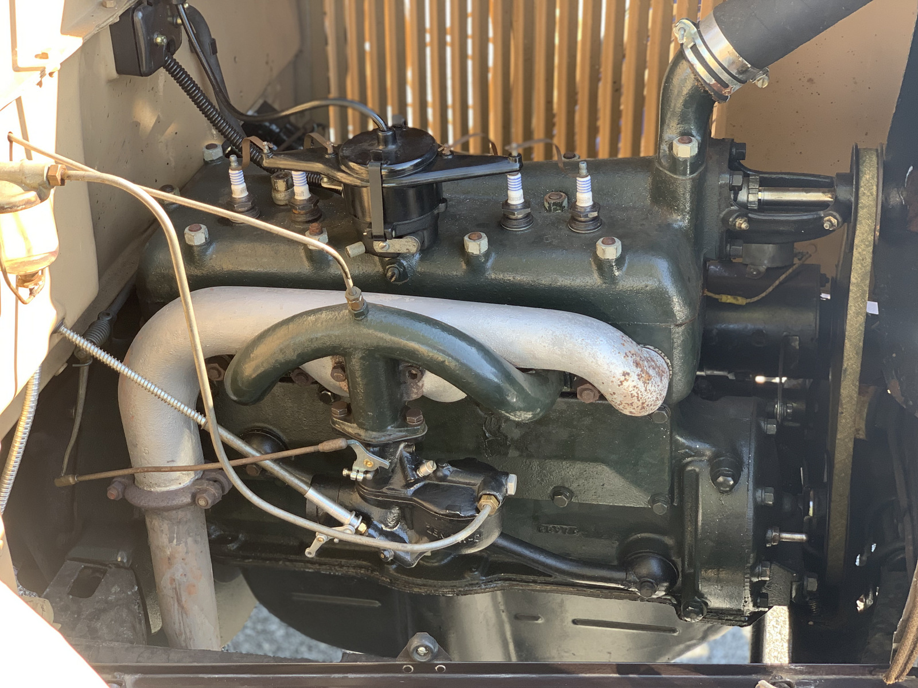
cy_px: 344
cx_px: 459
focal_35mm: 52
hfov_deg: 36.8
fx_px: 1379
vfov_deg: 28.0
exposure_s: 1/122
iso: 64
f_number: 2.4
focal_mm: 6
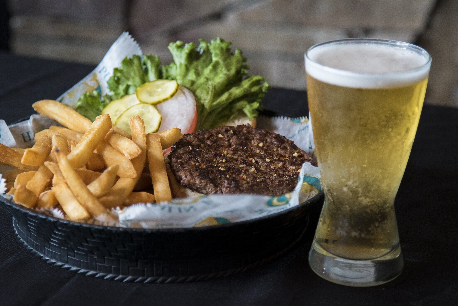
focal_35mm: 100
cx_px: 229
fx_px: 1273
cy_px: 153
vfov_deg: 13.7
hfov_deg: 20.4
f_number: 4
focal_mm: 67
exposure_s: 1/160
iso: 2500
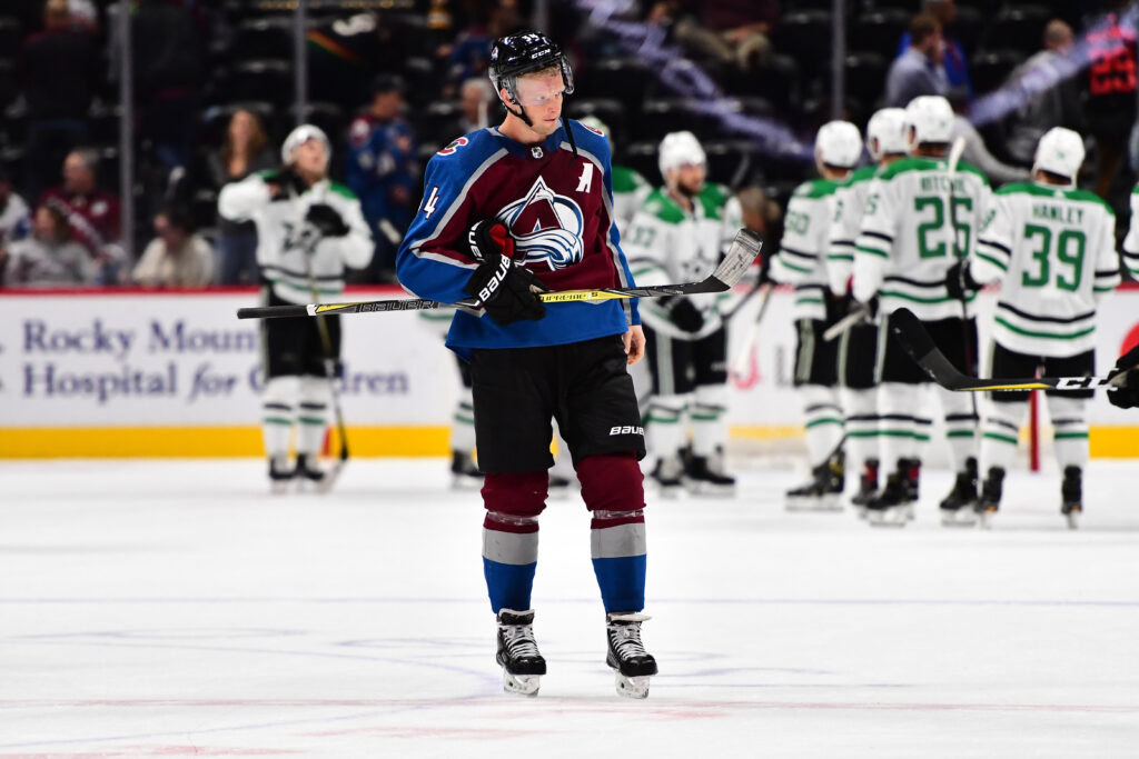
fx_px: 9492
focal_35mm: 300
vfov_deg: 4.6
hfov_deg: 6.9
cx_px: 570
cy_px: 380
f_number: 3.2
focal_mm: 200
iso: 2500
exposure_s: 1/2000
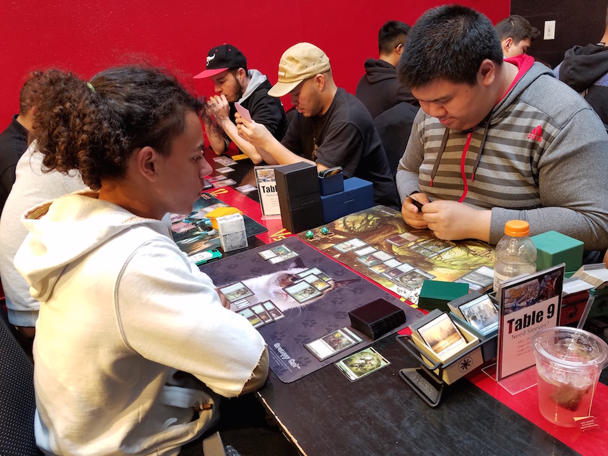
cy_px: 228
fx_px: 457
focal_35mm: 26
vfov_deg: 53.1
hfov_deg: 67.3
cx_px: 304
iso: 80
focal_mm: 4.2
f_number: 1.7
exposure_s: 1/60
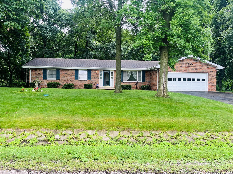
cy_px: 87
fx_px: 175
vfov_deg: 53.1
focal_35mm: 26
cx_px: 116
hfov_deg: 67.3
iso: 40
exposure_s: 1/189
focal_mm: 5.1
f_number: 1.6
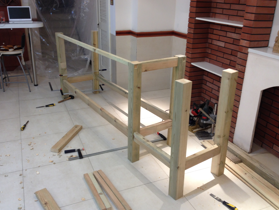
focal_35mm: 36
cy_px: 105
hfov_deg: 51.3
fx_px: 290
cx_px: 142
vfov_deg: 39.7
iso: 80
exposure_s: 1/20
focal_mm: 4.28
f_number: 2.4
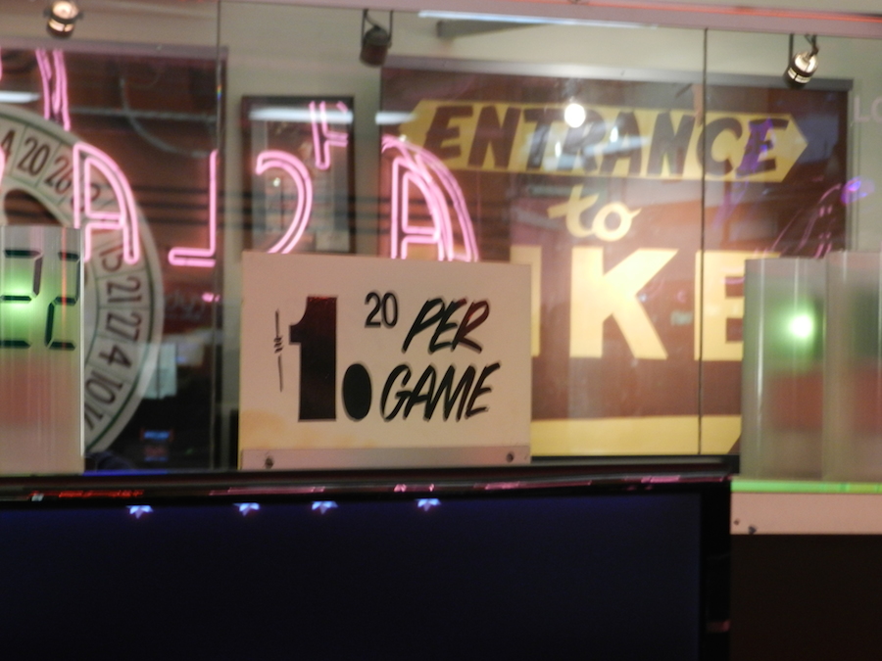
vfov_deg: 11.4
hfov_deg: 15.2
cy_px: 330
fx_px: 3312
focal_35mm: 130
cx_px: 441
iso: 400
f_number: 5
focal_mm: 23.1
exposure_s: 1/10
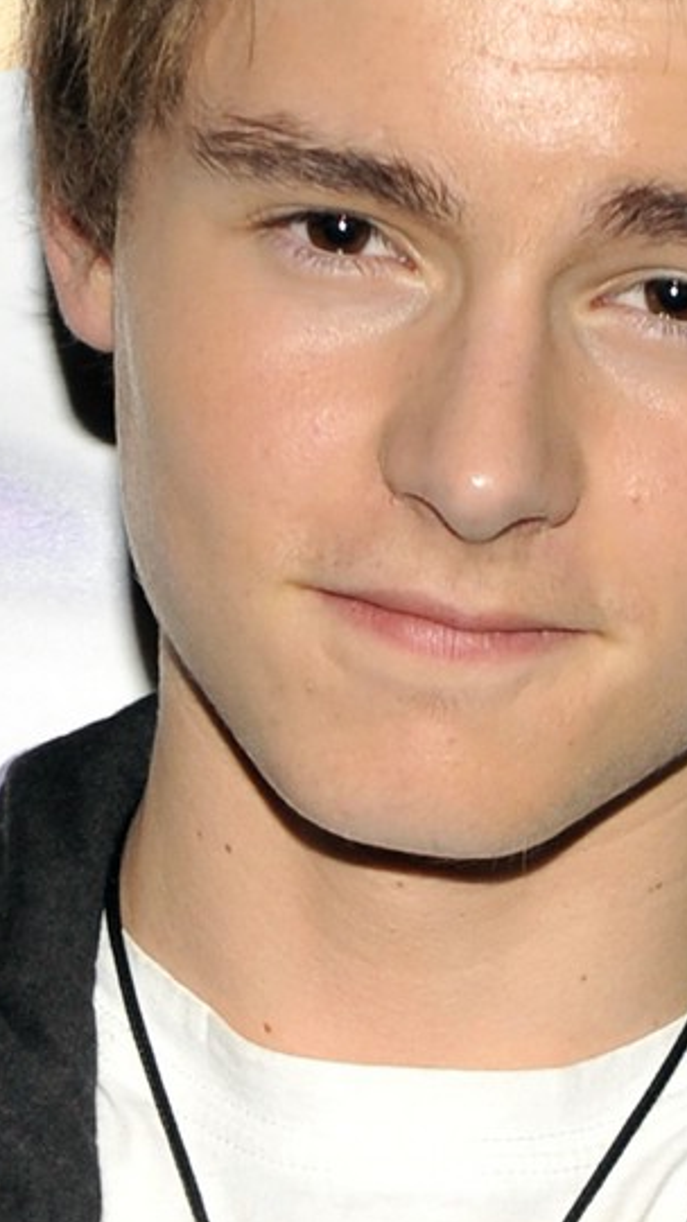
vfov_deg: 17.4
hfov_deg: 9.8
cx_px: 462
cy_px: 481
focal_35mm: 123
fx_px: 3986
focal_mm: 52
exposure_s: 1/160
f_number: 6.3
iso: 320
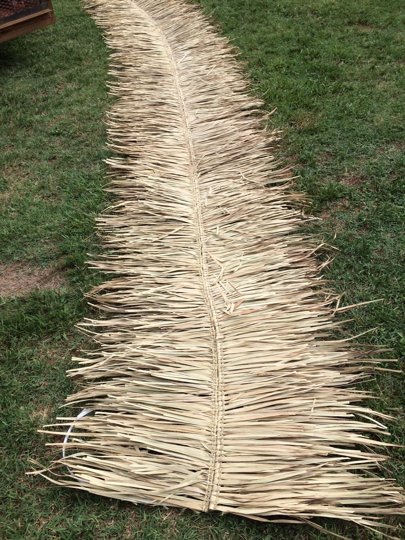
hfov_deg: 48.2
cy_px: 270
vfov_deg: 61.7
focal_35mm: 29
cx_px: 202
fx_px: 452
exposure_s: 1/1580
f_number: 2.2
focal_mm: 4.15
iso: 32
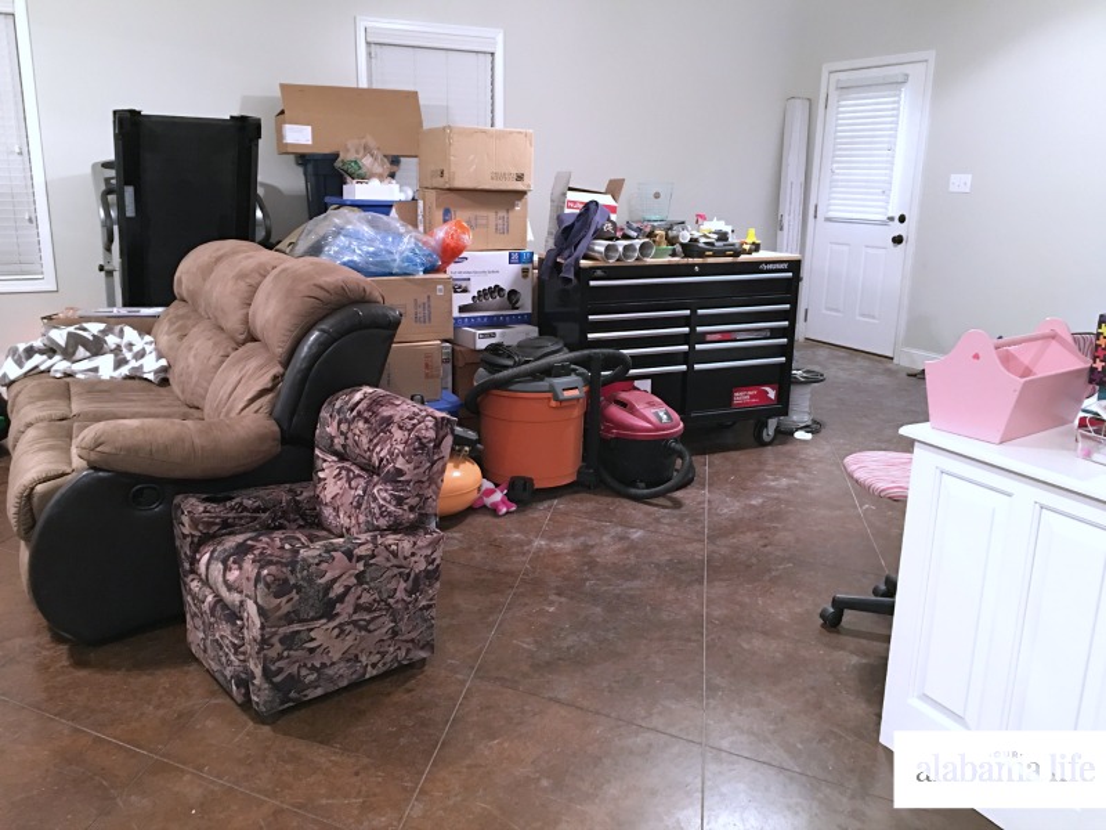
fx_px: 927
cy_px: 415
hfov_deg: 61.7
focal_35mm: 29
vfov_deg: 48.2
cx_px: 553
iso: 125
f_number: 2.2
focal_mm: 4.15
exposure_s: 1/4
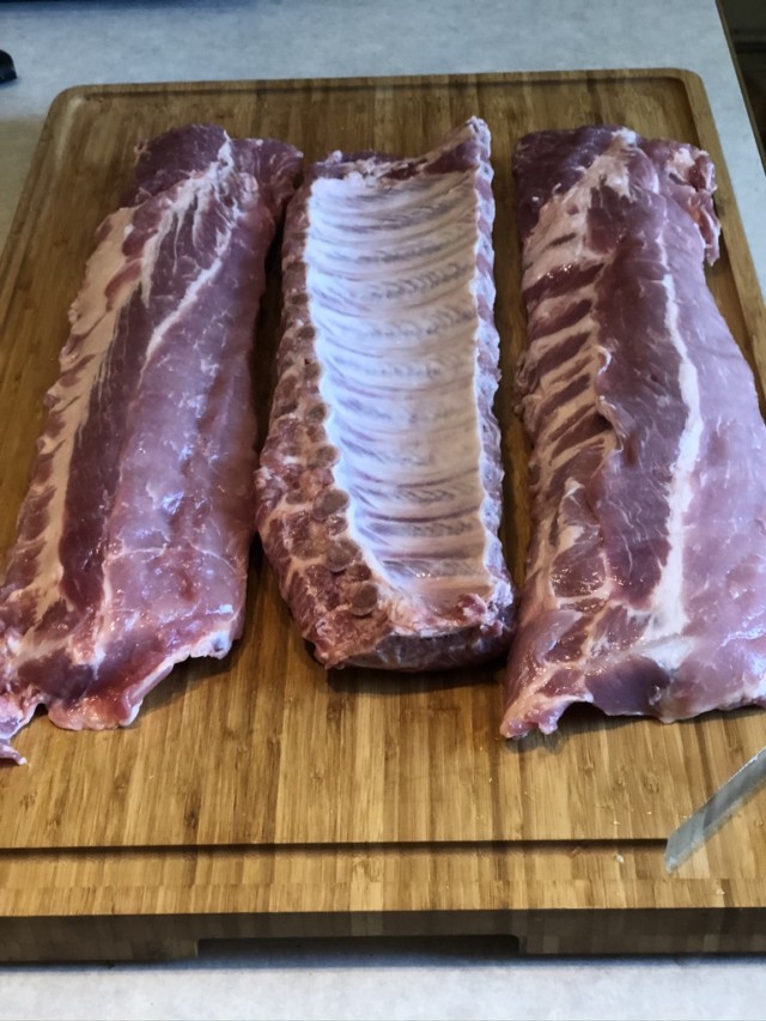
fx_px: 1681
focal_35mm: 57
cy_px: 510
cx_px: 383
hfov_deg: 25.7
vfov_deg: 33.8
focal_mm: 6.6
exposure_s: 1/30
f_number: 2.8
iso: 320
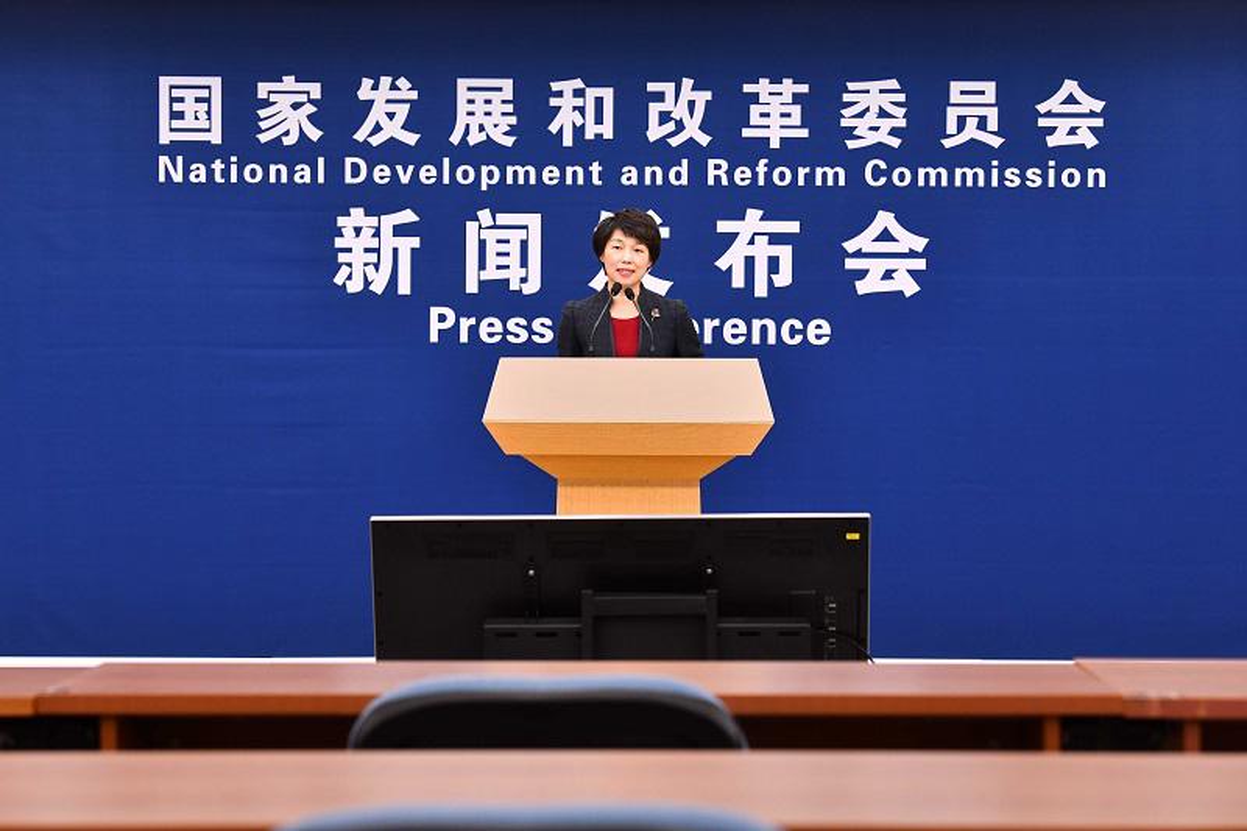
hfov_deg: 22.6
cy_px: 416
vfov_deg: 15.2
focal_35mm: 90
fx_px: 3117
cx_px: 624
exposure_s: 1/250
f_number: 5
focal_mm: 90
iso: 1000
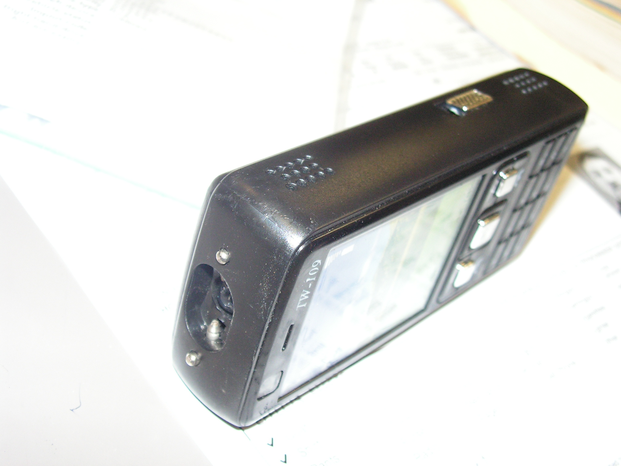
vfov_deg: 27.5
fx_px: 951
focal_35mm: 53
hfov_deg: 36.2
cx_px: 310
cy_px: 233
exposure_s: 1/60
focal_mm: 8.9
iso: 200
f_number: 3.2
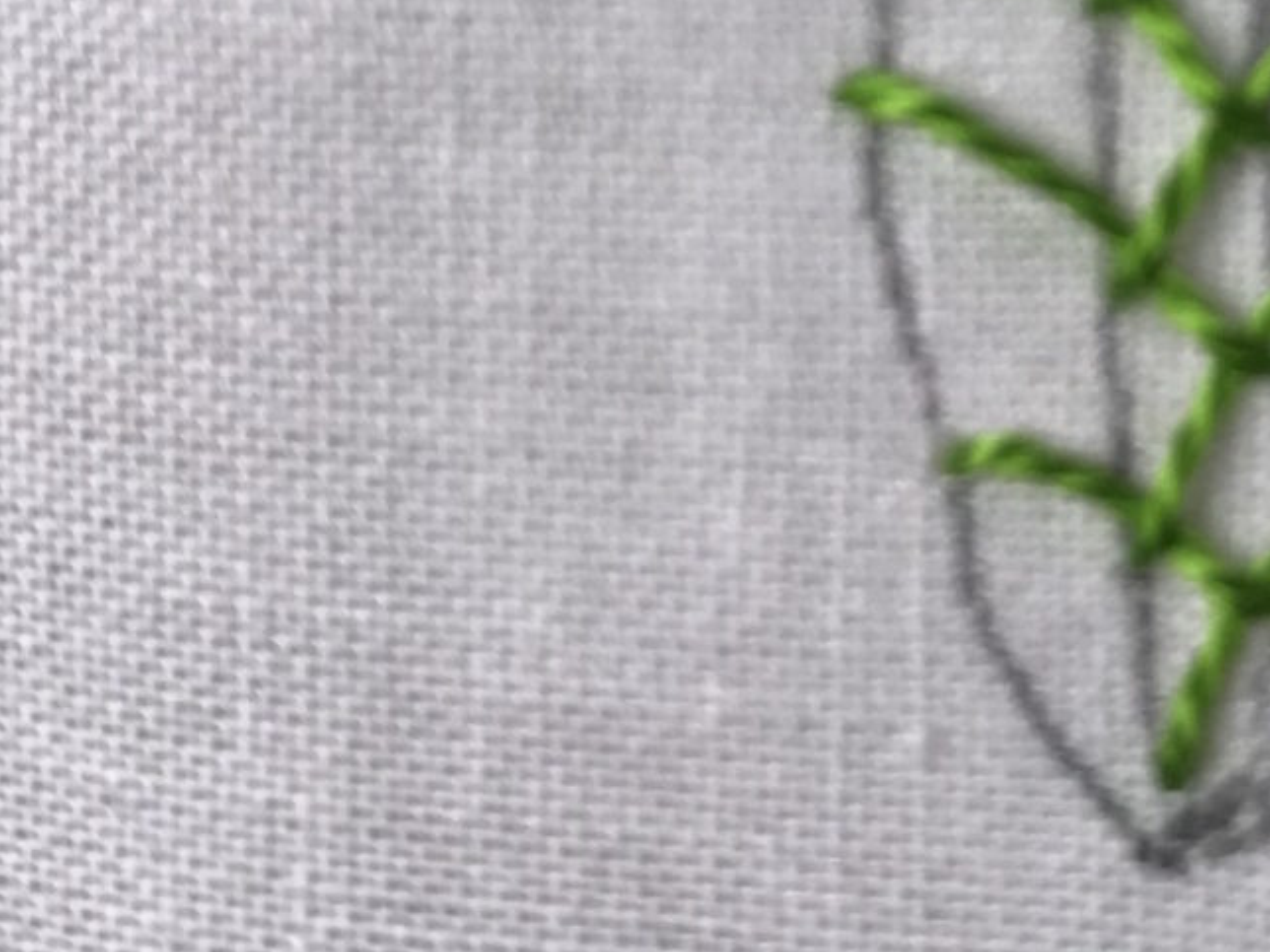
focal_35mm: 89
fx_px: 3265
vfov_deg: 15.9
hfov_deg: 21.5
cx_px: 1130
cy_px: -207
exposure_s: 1/122
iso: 25
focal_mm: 3.99
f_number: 1.8
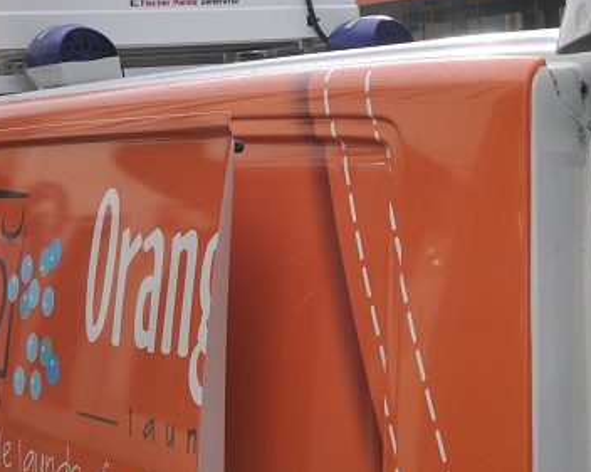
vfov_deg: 19.1
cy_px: 299
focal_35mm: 80
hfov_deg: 22.8
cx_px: 606
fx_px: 1398
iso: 200
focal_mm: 20
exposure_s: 1/125
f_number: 5.6
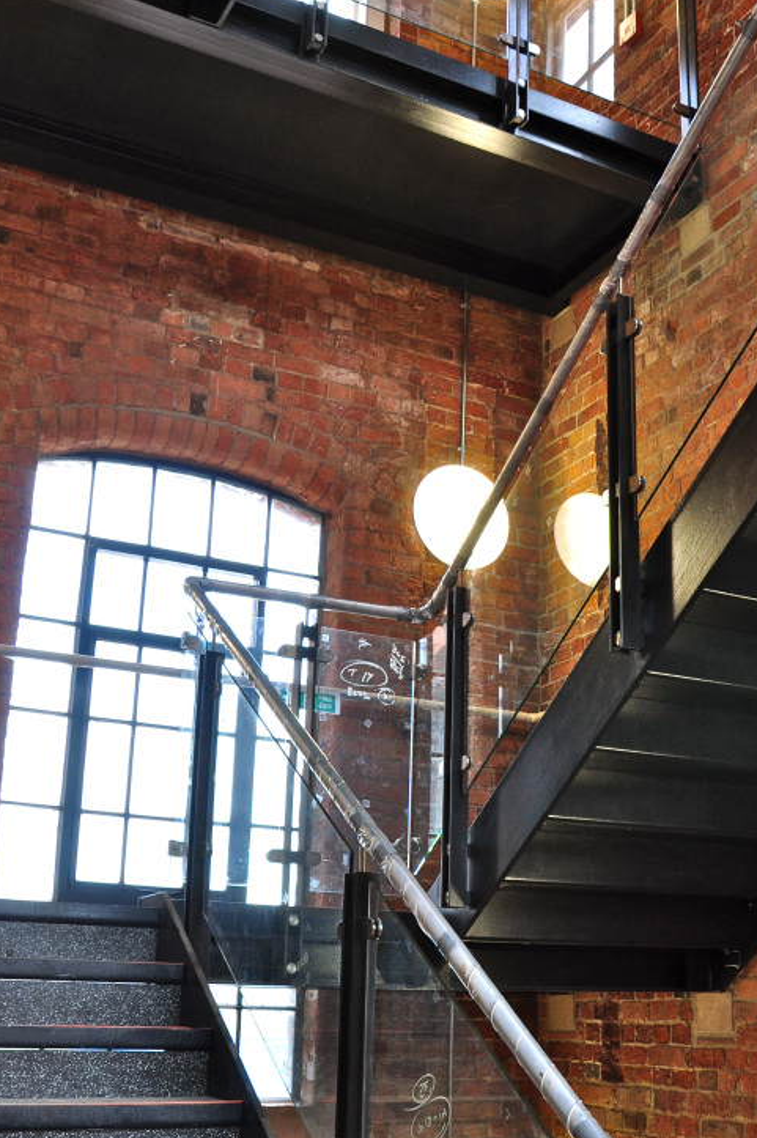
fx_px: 1327
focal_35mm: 42
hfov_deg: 31.5
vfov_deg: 46.2
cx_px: 530
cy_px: 667
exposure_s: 1/30
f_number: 7.1
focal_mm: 18
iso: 400
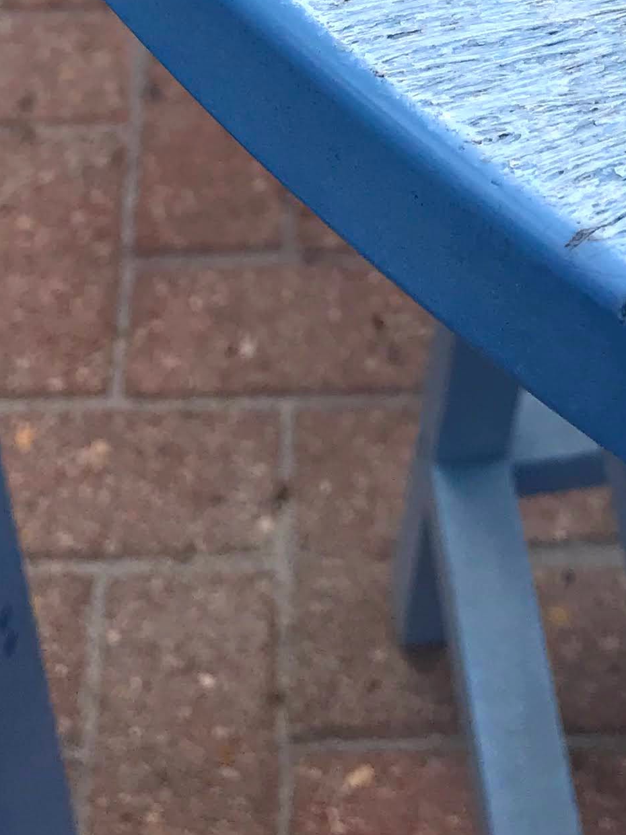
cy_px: -363
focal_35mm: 91
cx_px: 466
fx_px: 2195
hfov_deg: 16.2
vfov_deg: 19.2
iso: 20
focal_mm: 3.99
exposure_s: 1/1709
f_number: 1.8
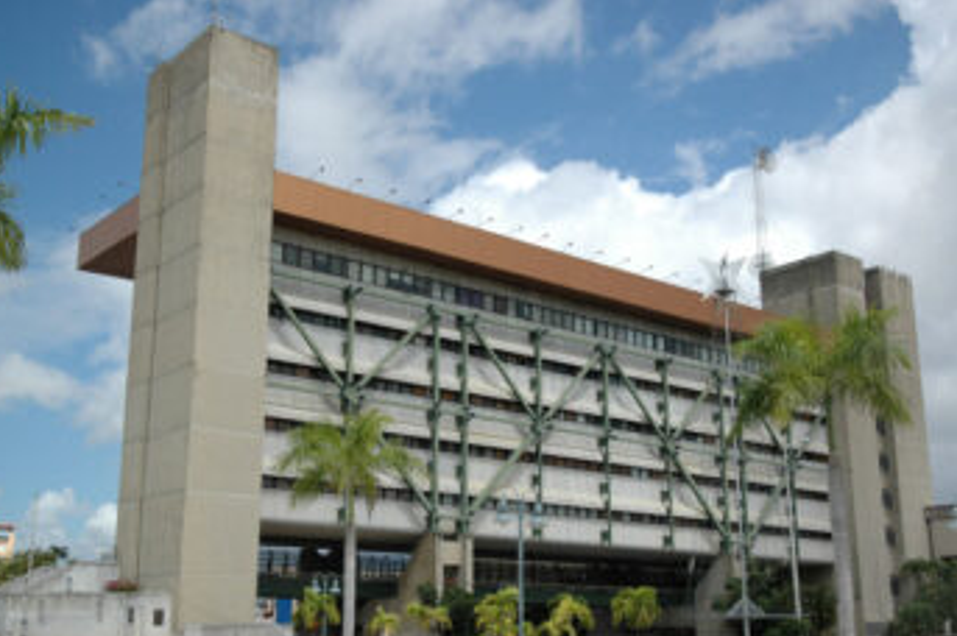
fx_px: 1115
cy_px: 368
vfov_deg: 31.8
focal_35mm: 42
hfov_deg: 46.4
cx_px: 474
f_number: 2.8
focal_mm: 24
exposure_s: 1/6400
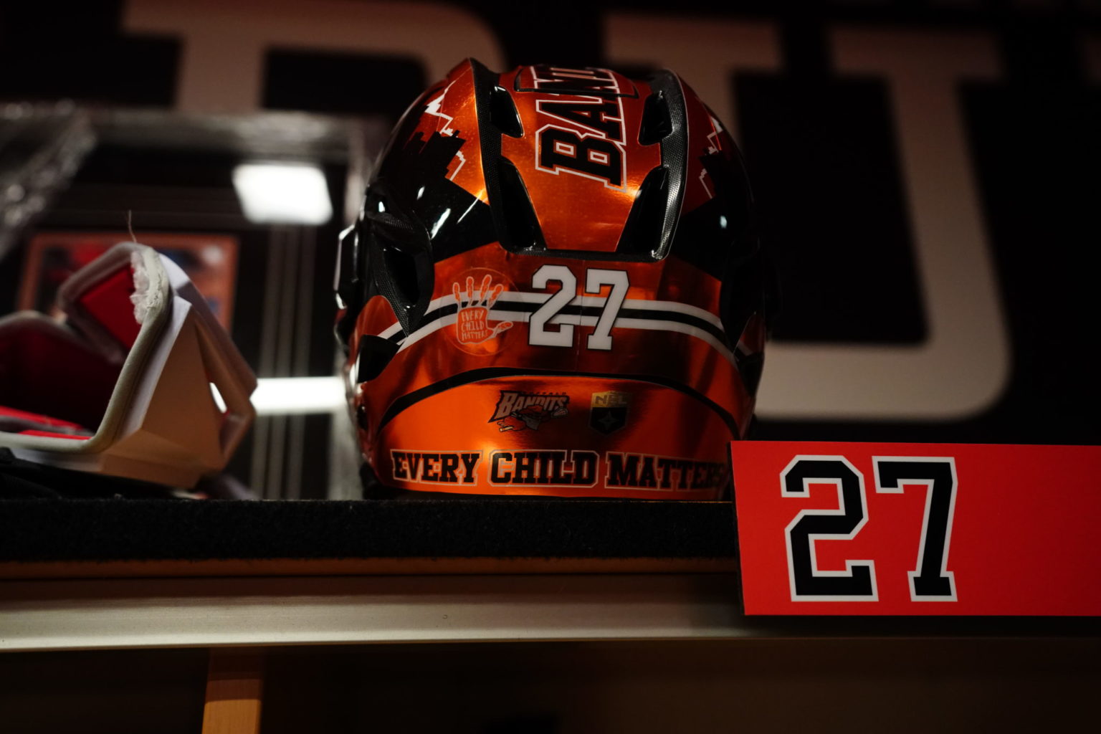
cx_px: 550
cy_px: 367
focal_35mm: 35
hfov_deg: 54.4
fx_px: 1070
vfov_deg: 37.9
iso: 4000
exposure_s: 1/320
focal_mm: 35
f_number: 2.8
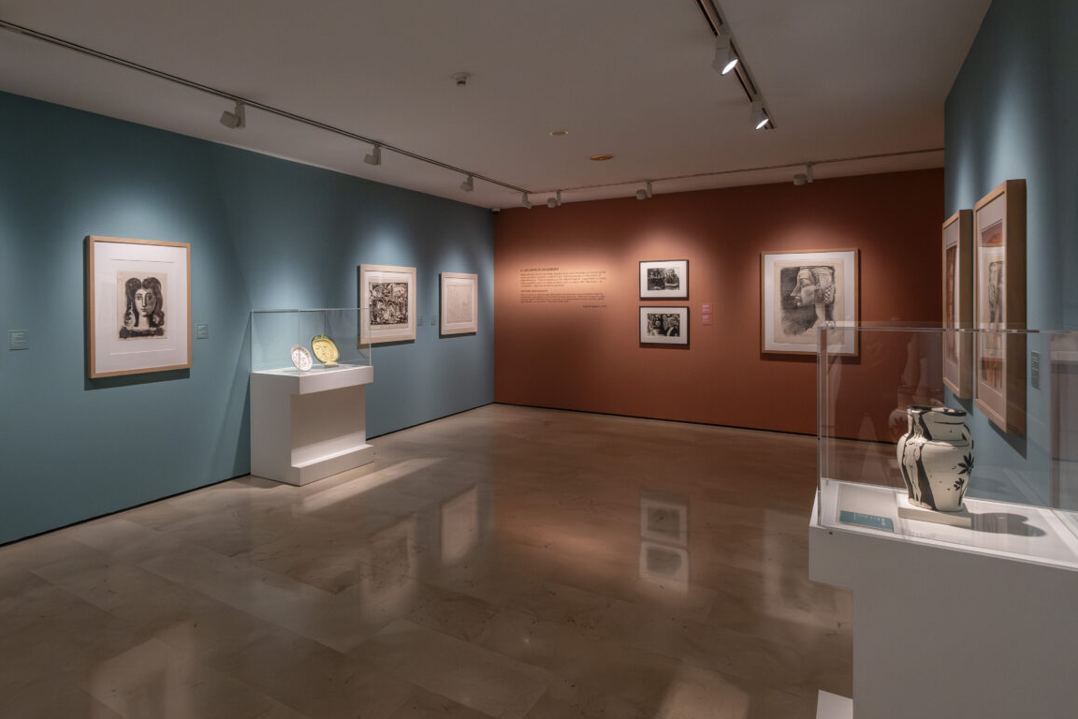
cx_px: 396
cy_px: 290
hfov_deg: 82.2
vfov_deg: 61.4
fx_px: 599
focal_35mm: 20
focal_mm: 10
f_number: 5
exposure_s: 1/30
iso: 3200
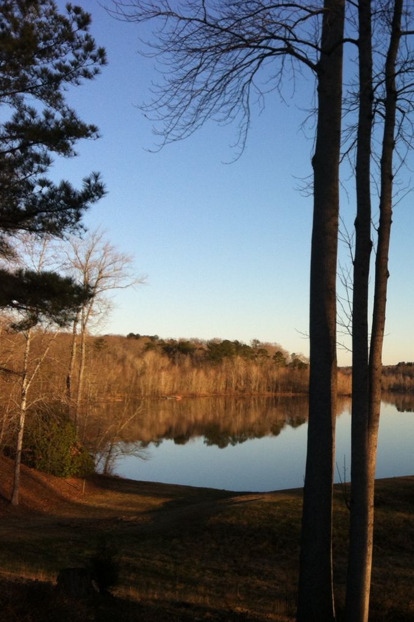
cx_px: 401
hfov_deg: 26.3
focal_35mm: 49
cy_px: 311
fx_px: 845
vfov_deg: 40.3
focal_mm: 3.85
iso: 80
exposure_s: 1/736
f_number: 2.8
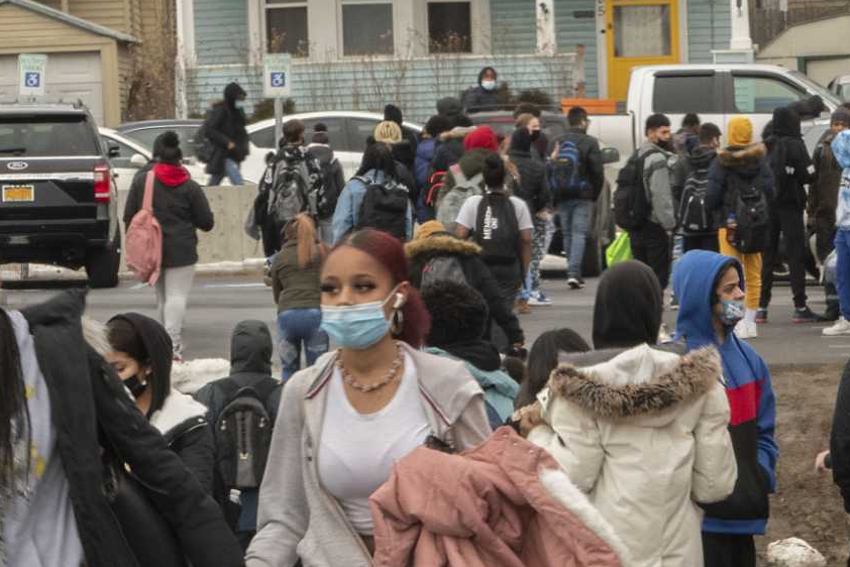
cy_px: 363
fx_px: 11625
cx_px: 692
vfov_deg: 2.8
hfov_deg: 4.2
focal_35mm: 492
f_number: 18
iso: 2000
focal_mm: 135
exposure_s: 1/60
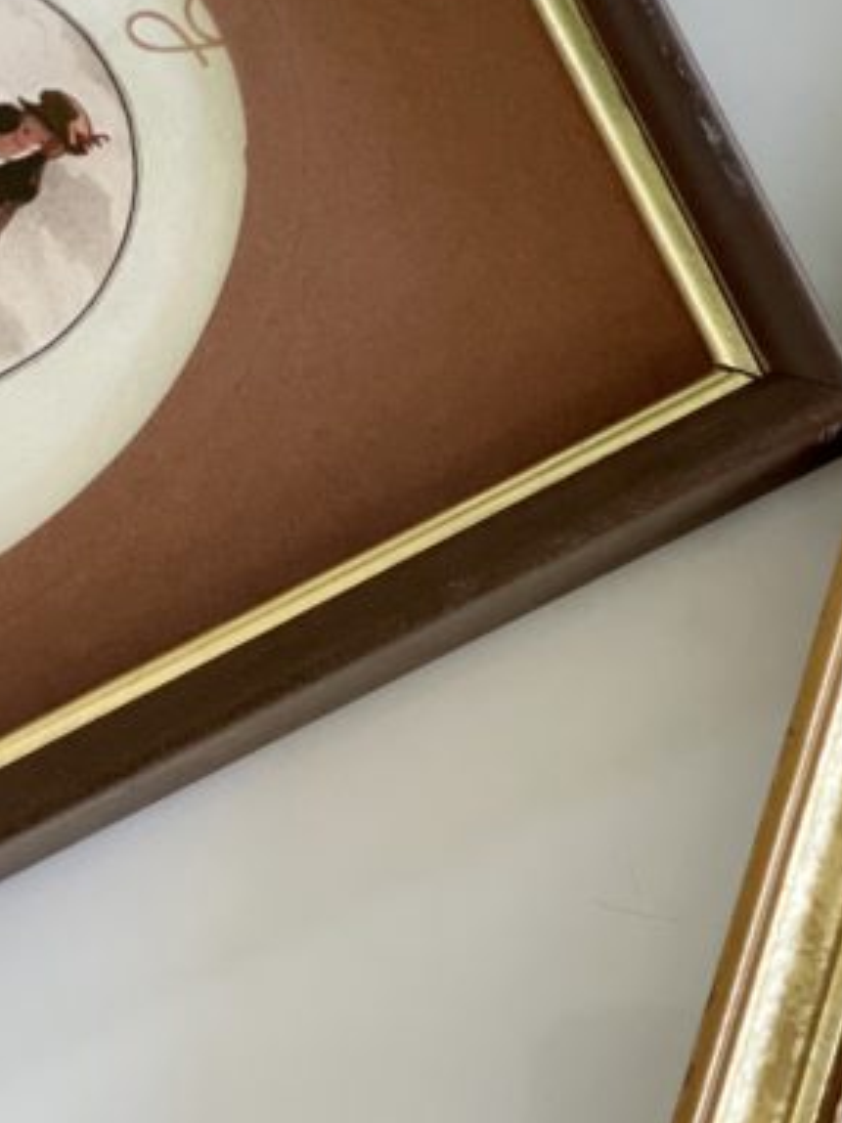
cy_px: 563
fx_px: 4511
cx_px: 701
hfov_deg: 10.6
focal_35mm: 139
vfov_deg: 14.2
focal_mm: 6
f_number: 2
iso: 250
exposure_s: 1/99
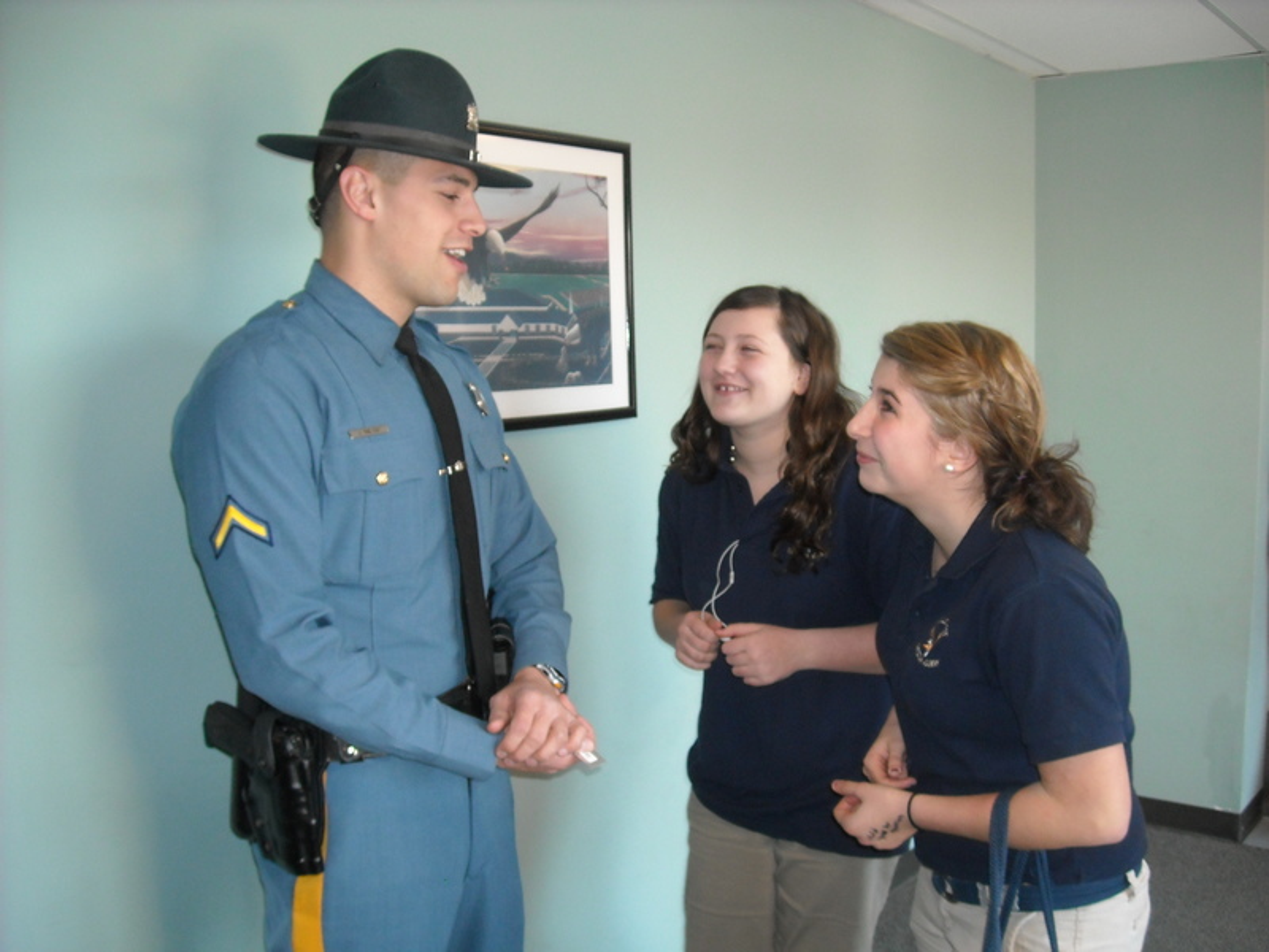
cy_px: 476
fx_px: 1283
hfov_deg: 52.6
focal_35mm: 35
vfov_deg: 40.7
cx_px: 634
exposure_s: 1/60
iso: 200
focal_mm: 5.7
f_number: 2.8
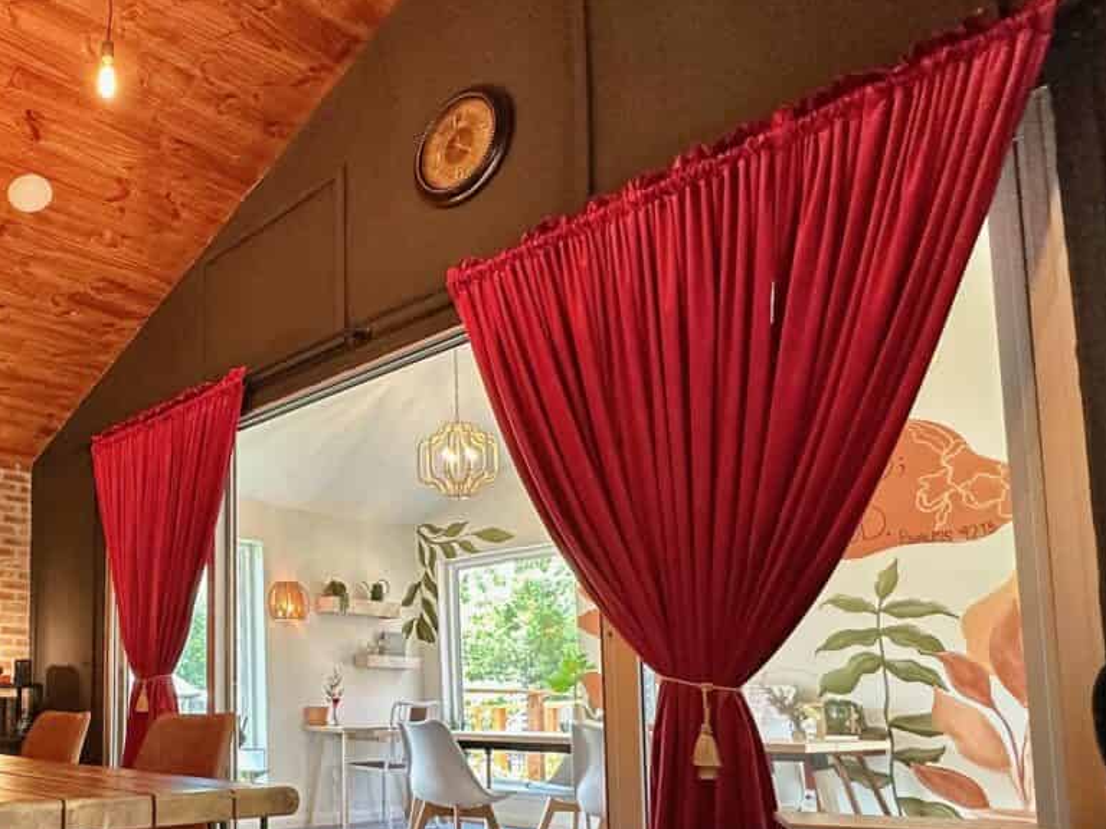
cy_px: 616
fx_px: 895
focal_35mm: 28
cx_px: 171
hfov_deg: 57.1
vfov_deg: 48.0
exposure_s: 1/120
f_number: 2.2
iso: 250
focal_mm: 2.22
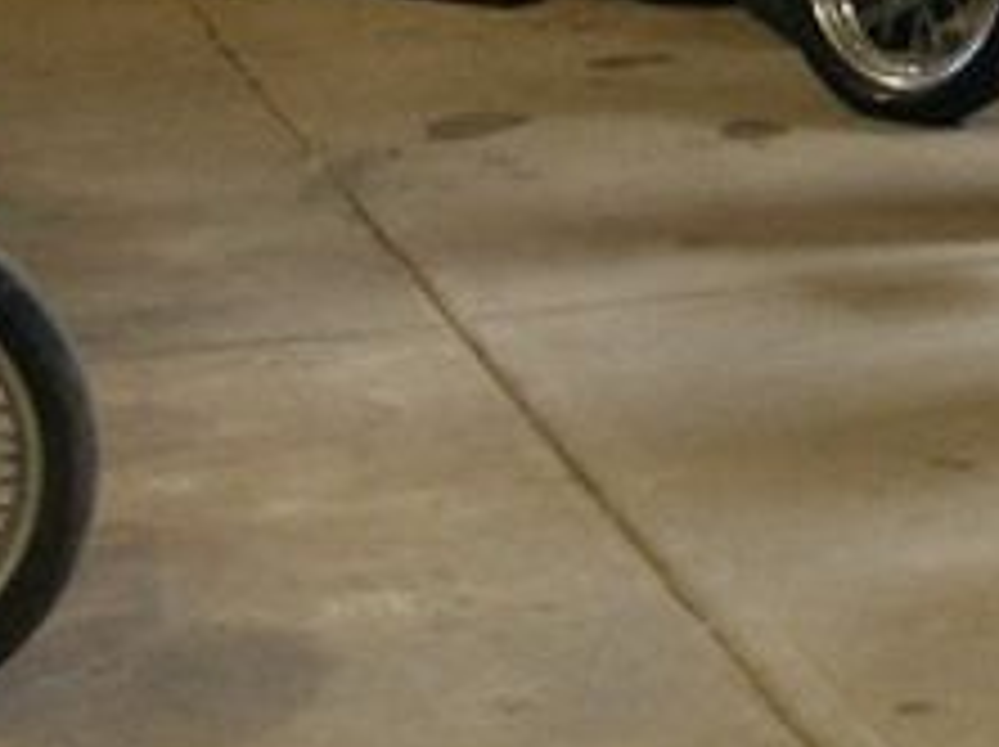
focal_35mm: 137
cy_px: -122
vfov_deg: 10.6
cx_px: 1161
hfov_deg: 14.0
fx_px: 3949
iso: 215
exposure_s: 1/30
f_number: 3.5
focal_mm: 6.3
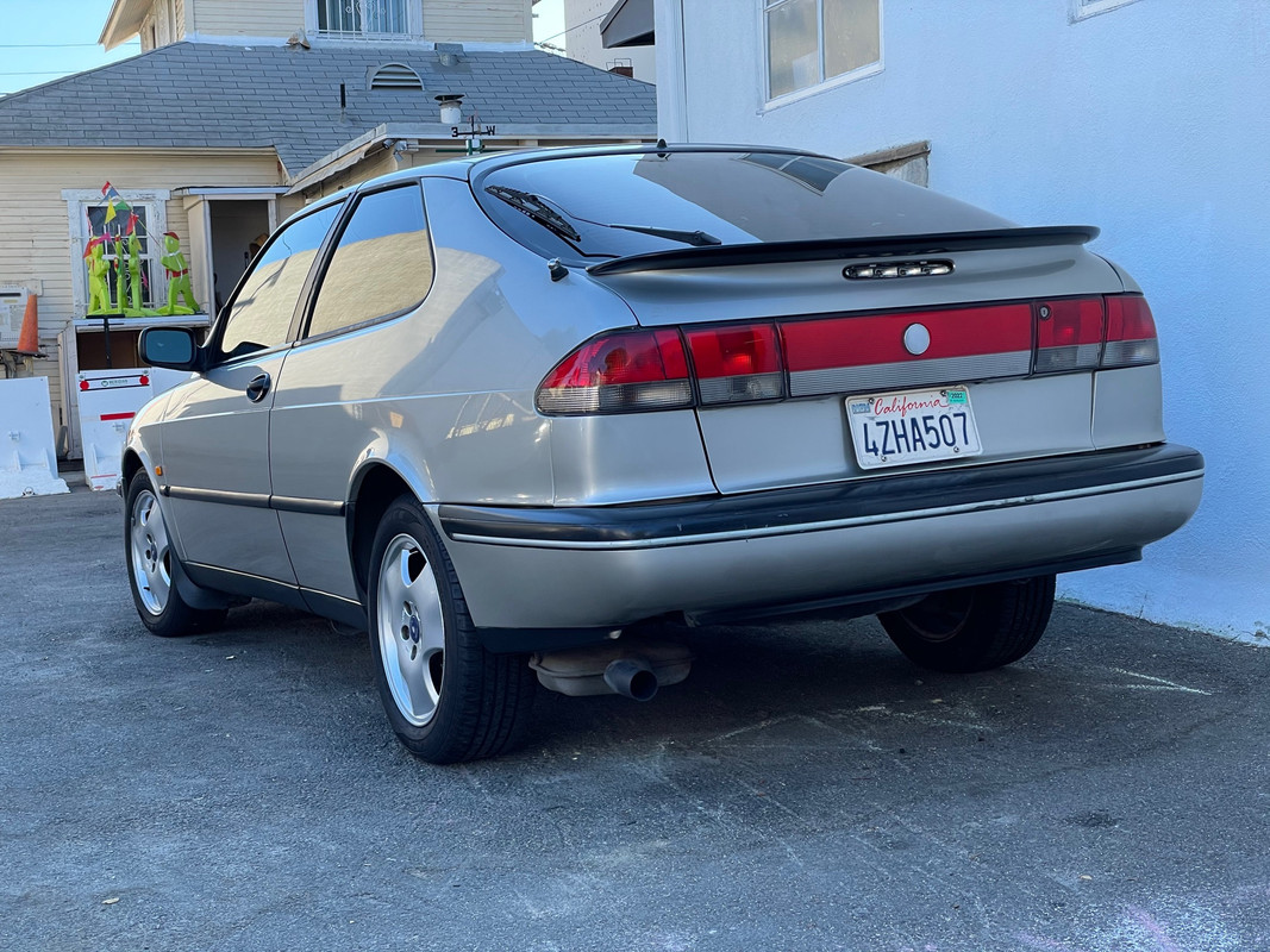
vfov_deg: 28.0
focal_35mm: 52
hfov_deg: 36.8
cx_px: 635
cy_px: 476
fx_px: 1908
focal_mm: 6
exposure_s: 1/237
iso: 25
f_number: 2
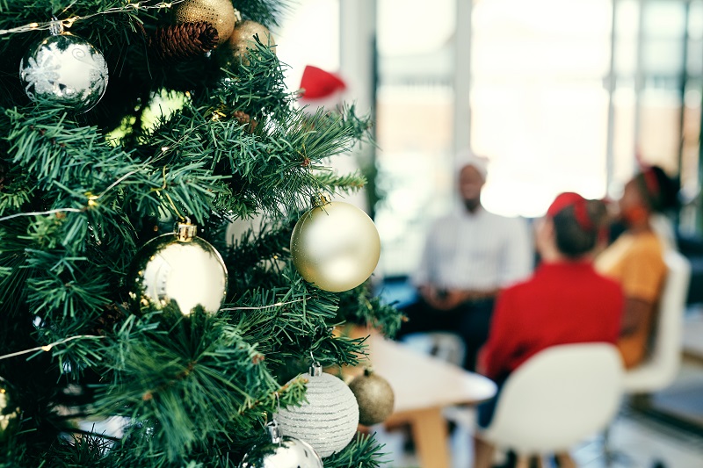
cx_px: 352
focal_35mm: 50
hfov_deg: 39.6
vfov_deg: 27.0
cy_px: 234
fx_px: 976
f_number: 3.2
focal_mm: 50
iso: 250
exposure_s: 1/400
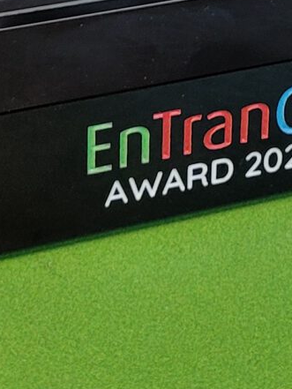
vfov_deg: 11.6
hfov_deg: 9.8
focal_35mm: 151
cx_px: 236
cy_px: -408
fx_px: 1698
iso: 160
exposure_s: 1/50
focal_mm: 5.4
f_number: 1.8
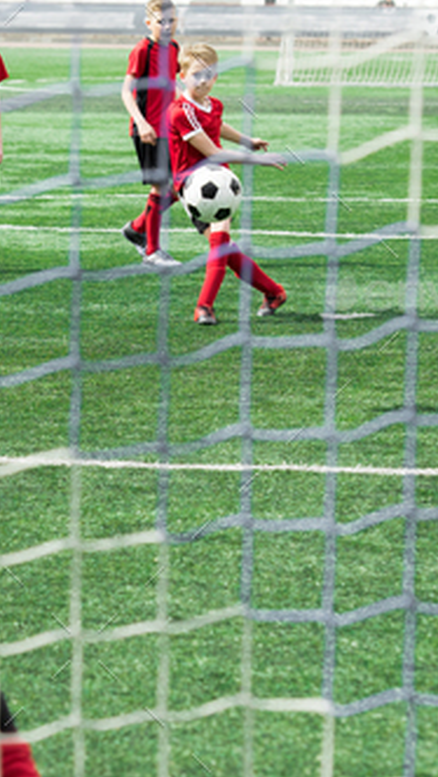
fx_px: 3836
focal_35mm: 186
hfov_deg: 6.5
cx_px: 73
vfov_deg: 11.6
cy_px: 404
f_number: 5
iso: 640
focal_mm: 100
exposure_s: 1/1600
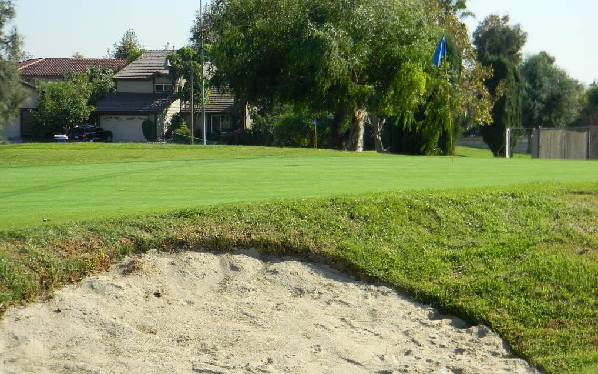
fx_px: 1825
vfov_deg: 11.7
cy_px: 183
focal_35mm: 112
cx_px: 298
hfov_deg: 18.6
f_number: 4.7
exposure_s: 1/382
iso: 80
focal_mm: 19
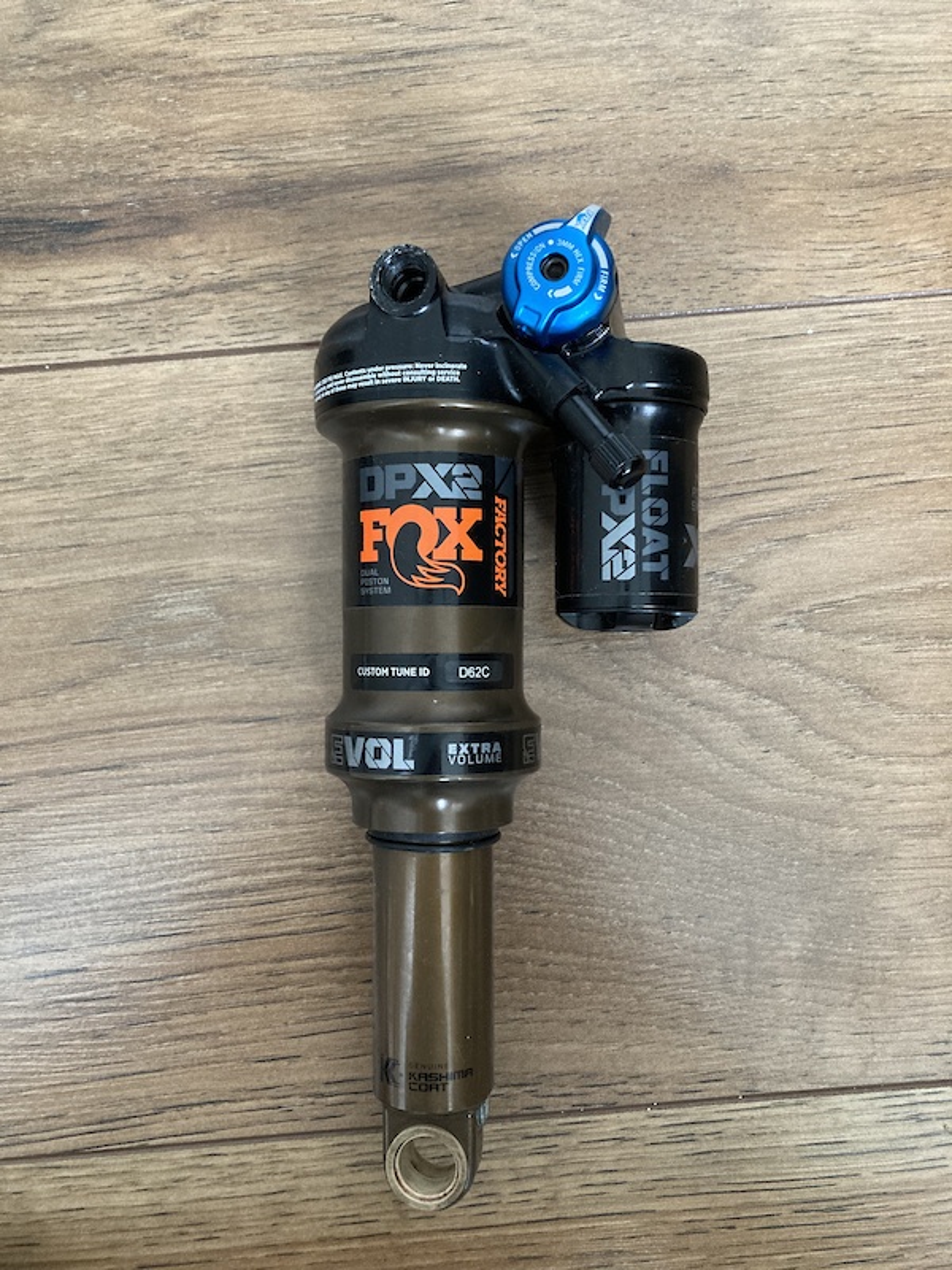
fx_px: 1027
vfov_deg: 63.4
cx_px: 476
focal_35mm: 28
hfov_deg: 49.7
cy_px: 635
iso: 400
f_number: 1.8
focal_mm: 3.99
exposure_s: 1/40
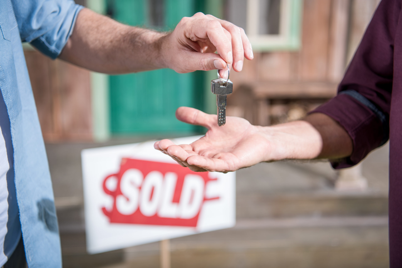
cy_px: 134
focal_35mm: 50
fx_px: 559
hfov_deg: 39.6
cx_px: 201
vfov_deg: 27.0
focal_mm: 50
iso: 31
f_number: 2.8
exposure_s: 1/200
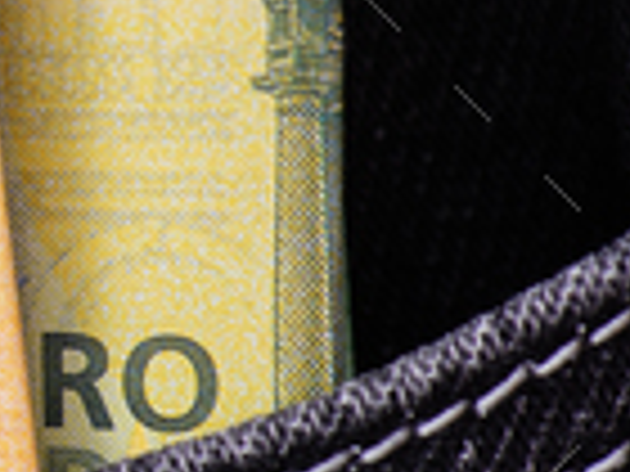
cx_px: -675
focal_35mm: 426
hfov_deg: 4.6
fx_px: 7753
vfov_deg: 3.5
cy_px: -135
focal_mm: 105
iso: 200
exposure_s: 1/80
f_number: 10
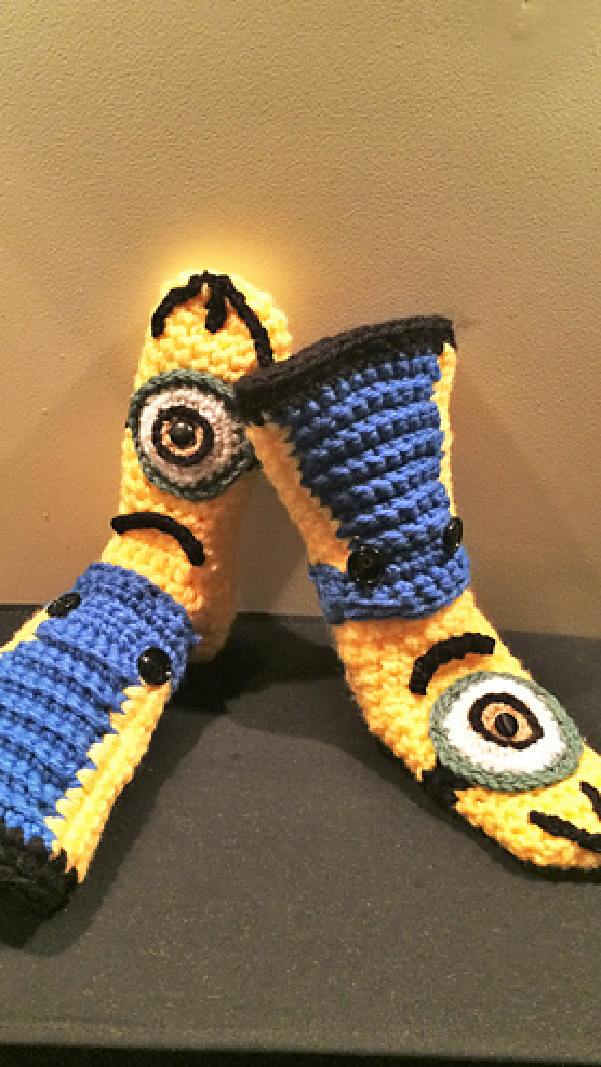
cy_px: 531
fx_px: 906
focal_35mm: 32
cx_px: 267
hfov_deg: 36.6
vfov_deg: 61.0
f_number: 2.2
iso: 320
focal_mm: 4.15
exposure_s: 1/33
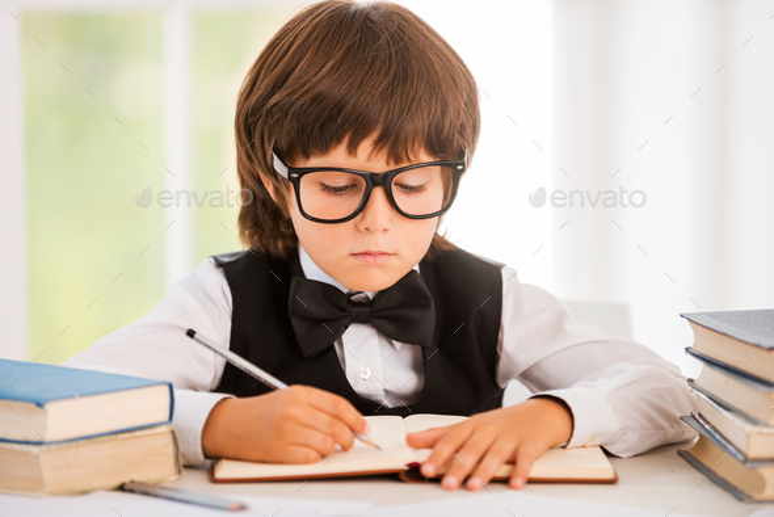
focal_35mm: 180
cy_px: 258
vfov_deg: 7.6
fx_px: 3872
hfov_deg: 11.4
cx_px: 387
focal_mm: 180
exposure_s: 1/200
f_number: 3.5
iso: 160
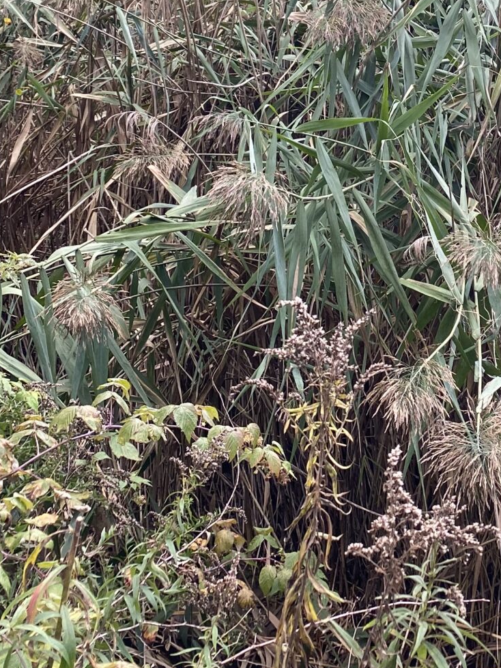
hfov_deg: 21.2
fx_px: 1313
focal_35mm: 68
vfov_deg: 26.7
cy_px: -25
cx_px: 431
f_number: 1.8
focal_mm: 4.25
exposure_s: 1/122
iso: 32
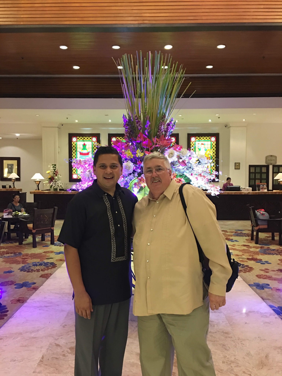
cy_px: 188
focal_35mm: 29
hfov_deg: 48.2
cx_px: 141
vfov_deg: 61.7
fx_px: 315
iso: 64
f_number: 2.2
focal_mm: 4.15
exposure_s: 1/4
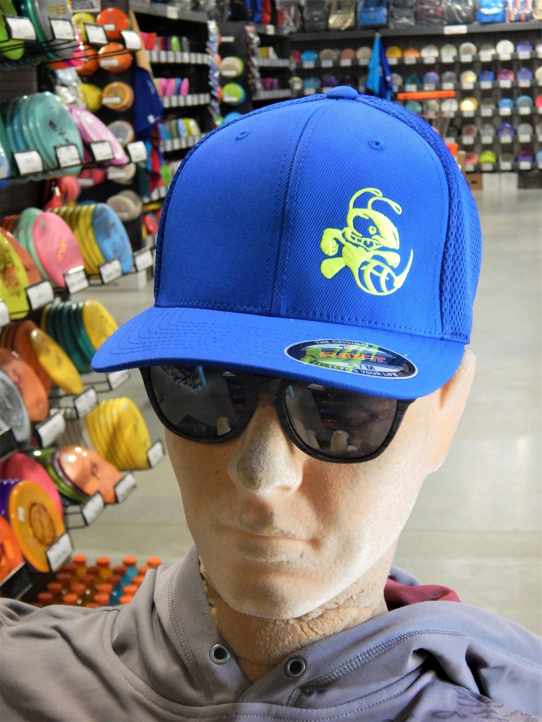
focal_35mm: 61
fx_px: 1273
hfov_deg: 24.0
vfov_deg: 31.7
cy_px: 361
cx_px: 271
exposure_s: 1/50
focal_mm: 10.9
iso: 400
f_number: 4
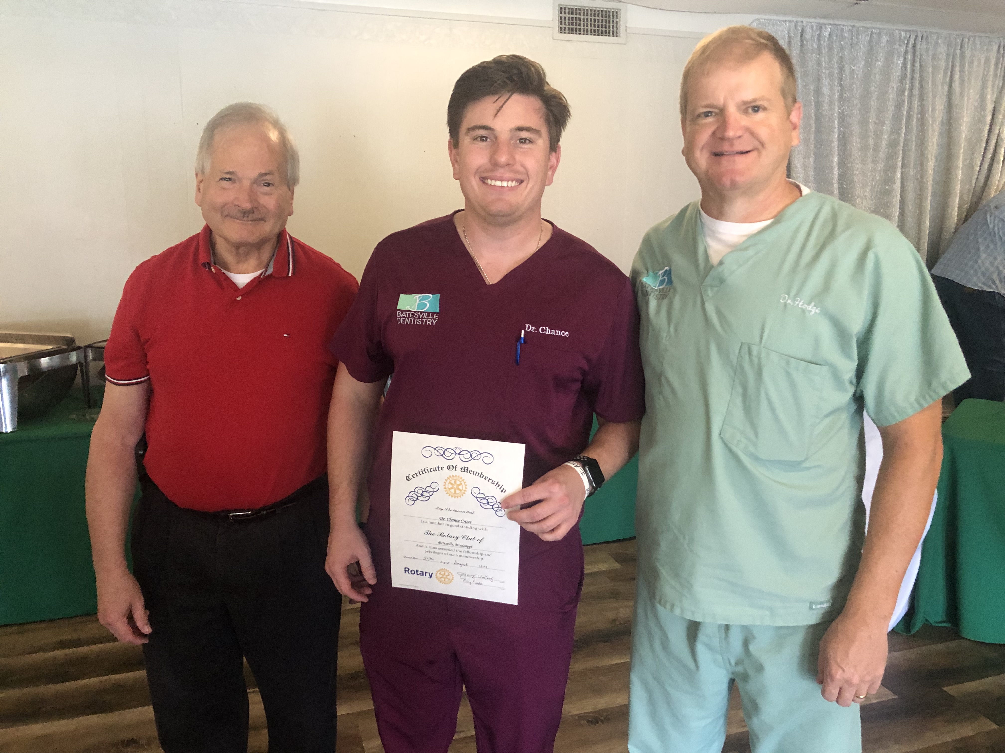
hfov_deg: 63.4
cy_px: 376
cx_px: 502
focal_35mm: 28
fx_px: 813
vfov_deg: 49.7
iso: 400
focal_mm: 3.99
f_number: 1.8
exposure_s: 1/47
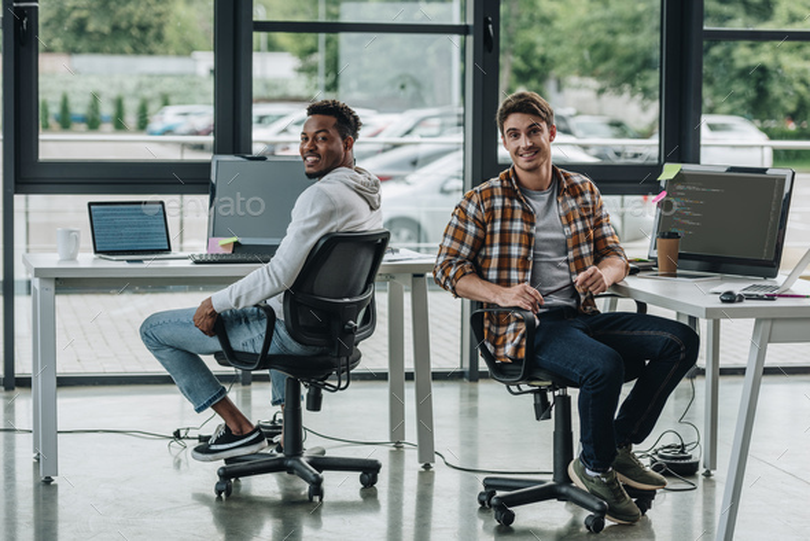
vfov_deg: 13.7
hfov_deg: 20.4
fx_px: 2251
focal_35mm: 100
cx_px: 405
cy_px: 270
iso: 200
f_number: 3.5
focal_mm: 100
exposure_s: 1/200
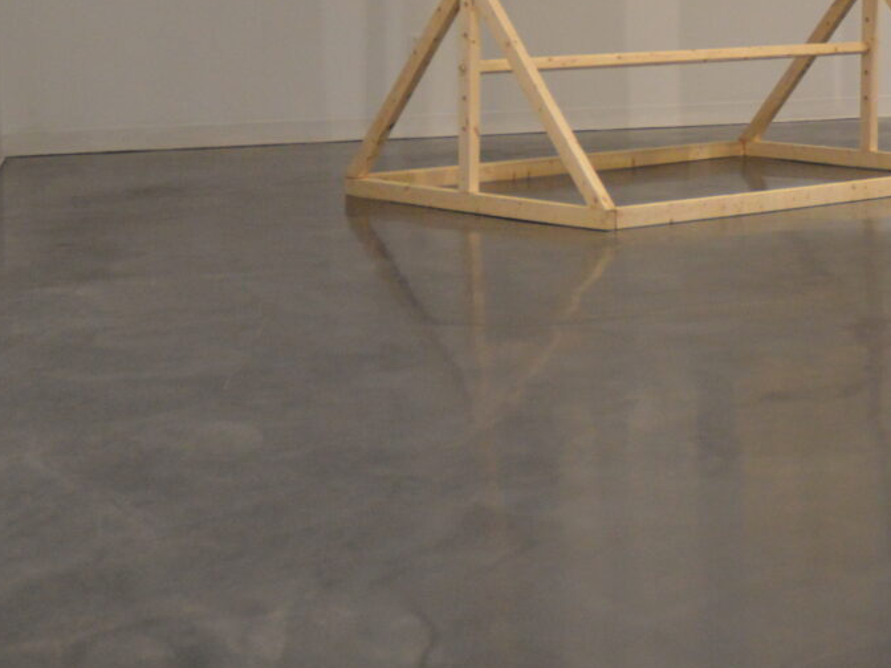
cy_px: 50
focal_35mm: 79
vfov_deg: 18.3
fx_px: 2033
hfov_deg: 23.3
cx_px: 963
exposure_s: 1/60
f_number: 3.5
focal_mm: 18
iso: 1000
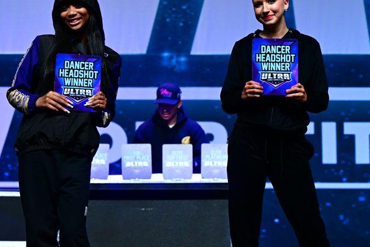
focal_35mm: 172
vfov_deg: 8.0
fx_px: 1768
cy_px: 92
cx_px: 236
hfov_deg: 11.9
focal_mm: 77
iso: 3200
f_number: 4.5
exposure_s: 1/250
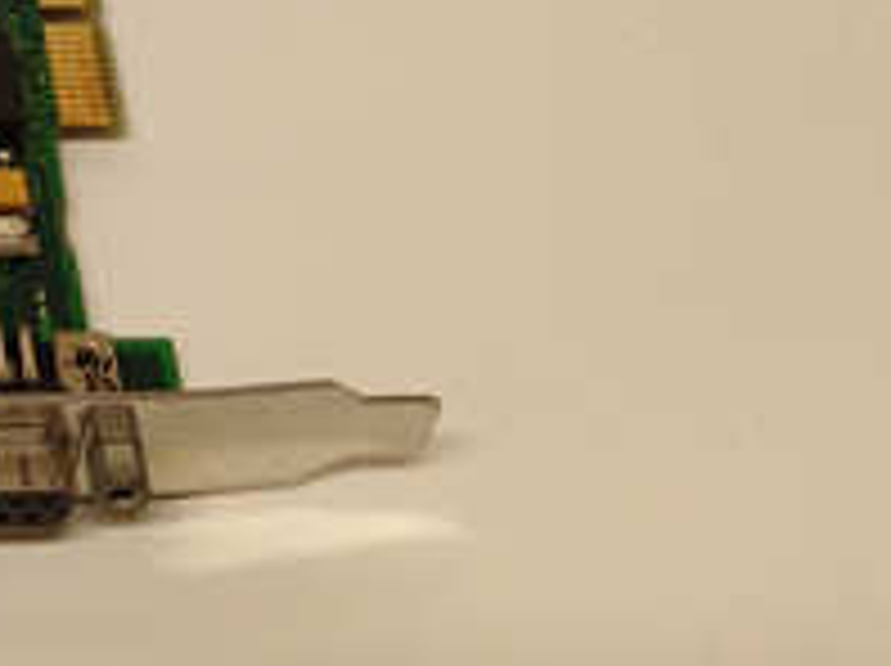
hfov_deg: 21.4
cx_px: -297
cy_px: -266
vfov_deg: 16.7
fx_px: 2108
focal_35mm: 82
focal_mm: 3.79
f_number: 2
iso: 172
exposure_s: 1/33
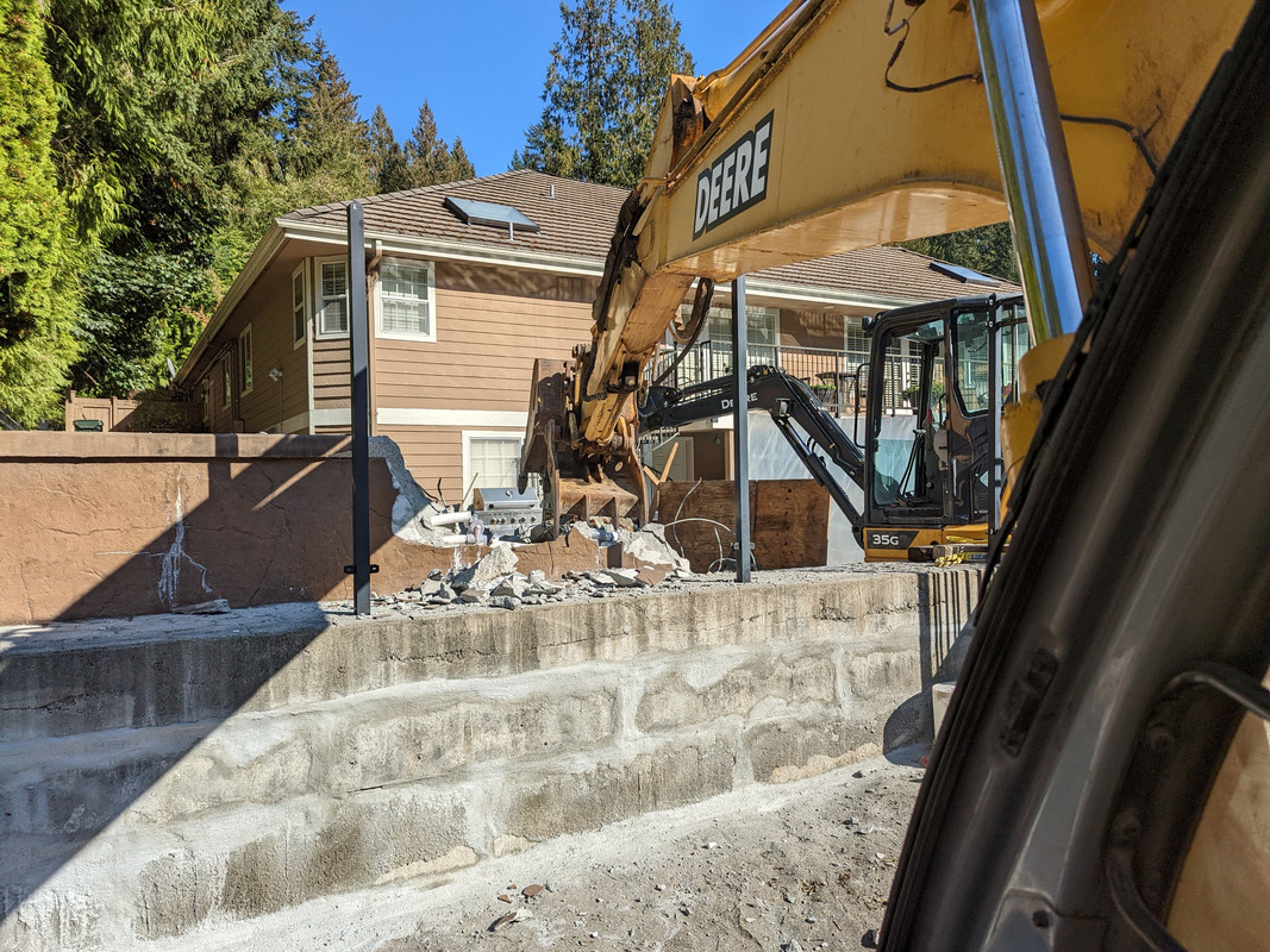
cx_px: 635
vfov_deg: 56.8
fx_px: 880
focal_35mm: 24
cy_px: 476
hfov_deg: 71.6
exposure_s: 1/1984
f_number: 1.85
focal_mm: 6.81
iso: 39
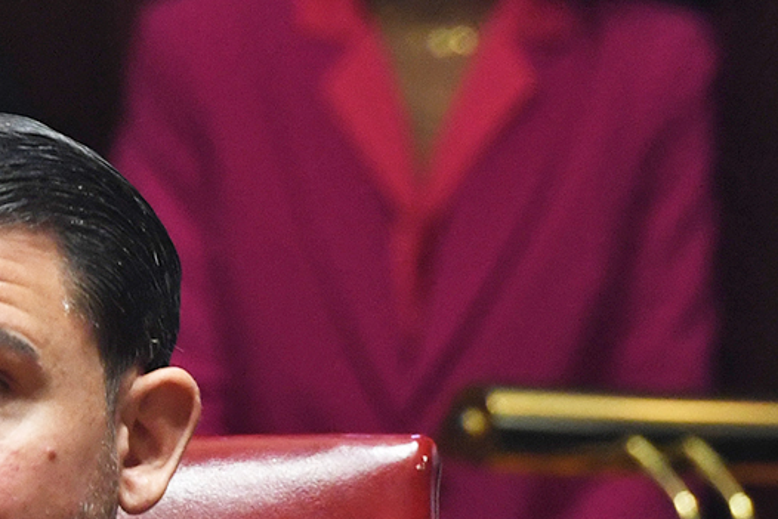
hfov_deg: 3.0
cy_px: 809
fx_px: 14785
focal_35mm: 684
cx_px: -58
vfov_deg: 2.0
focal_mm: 200
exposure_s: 1/60
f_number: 5
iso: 1600
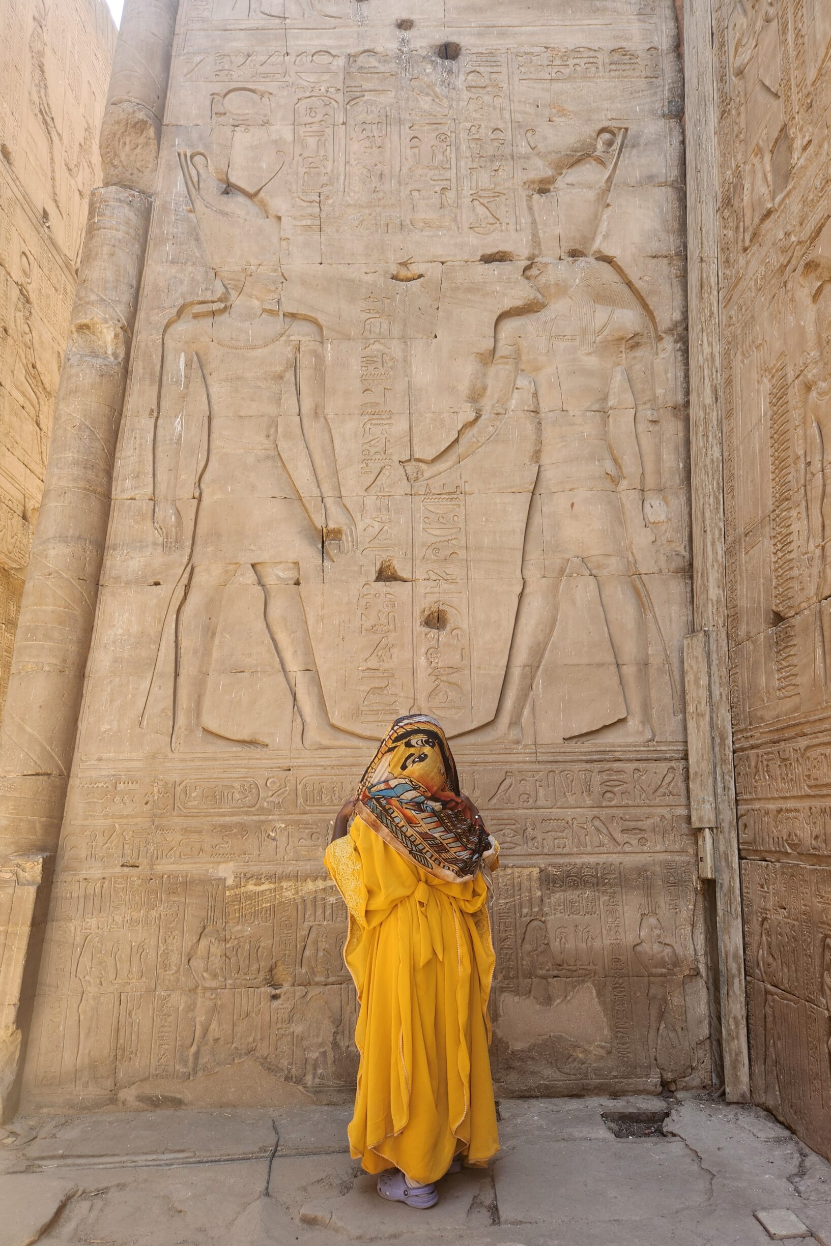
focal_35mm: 25
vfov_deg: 71.5
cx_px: 423
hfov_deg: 51.3
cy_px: 640
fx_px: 866
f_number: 1.8
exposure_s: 1/180
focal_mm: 5.4
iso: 40
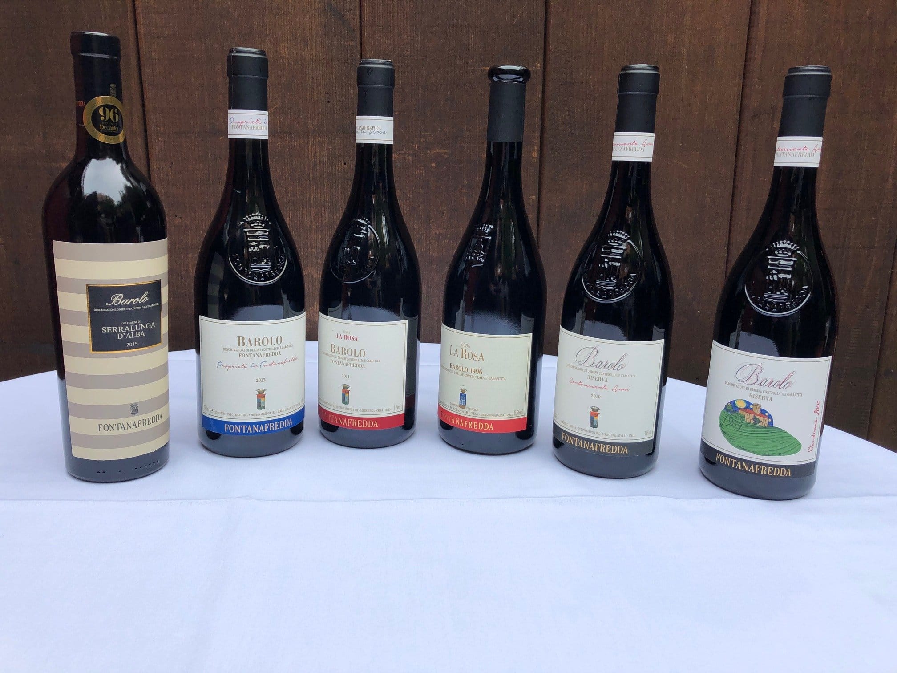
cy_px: 336
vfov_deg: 49.7
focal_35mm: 28
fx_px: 726
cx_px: 448
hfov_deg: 63.4
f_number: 1.8
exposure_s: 1/350
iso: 20
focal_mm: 3.99
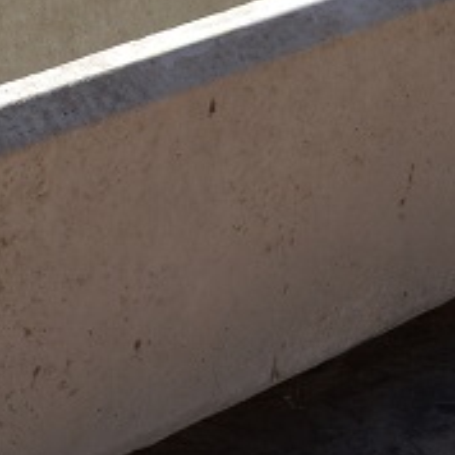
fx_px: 2825
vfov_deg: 9.2
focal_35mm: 190
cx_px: -56
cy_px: 153
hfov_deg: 9.1
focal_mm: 26
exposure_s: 1/160
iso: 100
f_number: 6.3
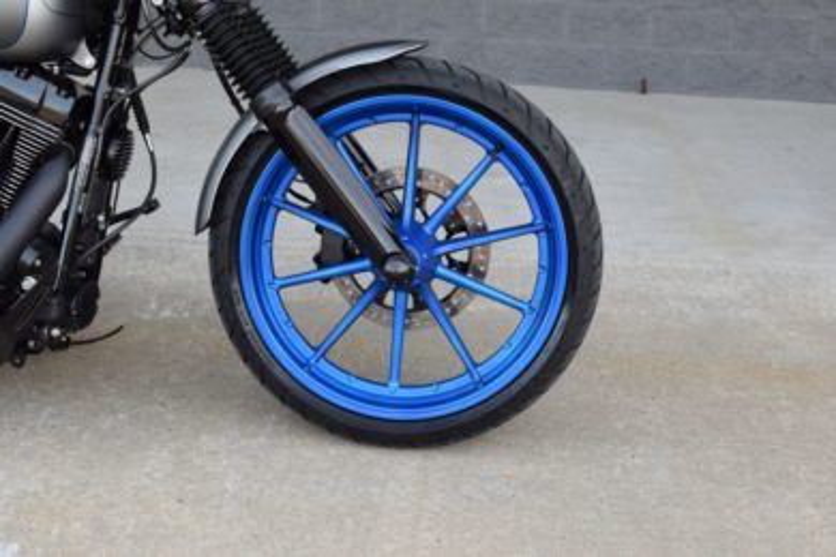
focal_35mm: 52
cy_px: 278
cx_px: 418
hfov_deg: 37.9
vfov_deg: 25.8
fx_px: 1219
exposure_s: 1/125
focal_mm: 35
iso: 320
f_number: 5
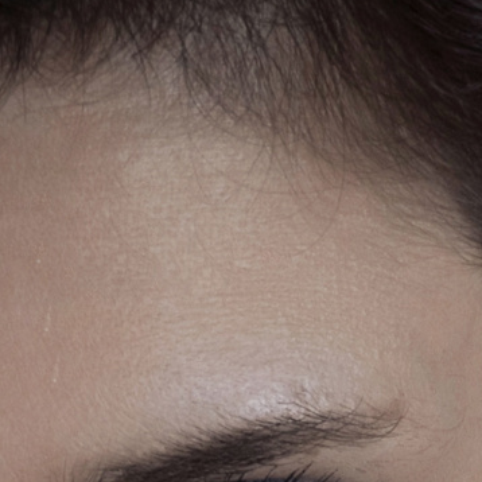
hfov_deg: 1.1
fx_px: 24560
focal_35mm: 1559
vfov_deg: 1.1
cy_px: 617
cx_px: 48
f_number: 16
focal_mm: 270
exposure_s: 1/125
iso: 200
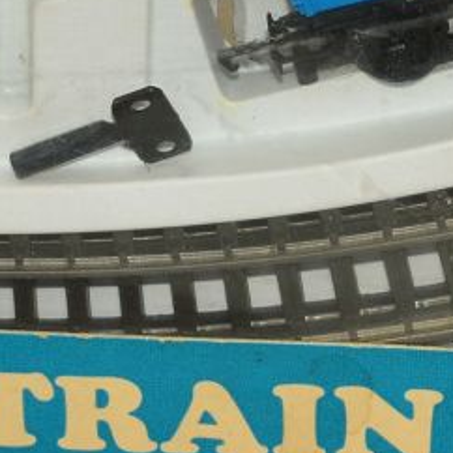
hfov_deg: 6.4
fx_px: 4074
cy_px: -417
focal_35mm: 275
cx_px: 130
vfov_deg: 6.2
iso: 100
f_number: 8
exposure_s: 1/60
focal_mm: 29
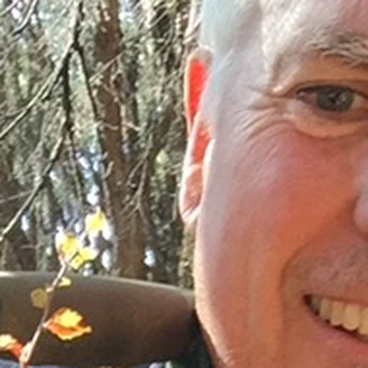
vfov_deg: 14.4
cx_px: 186
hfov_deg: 15.7
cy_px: 583
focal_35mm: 111
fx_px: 1335
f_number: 2.2
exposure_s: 1/33
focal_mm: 2.65
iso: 64
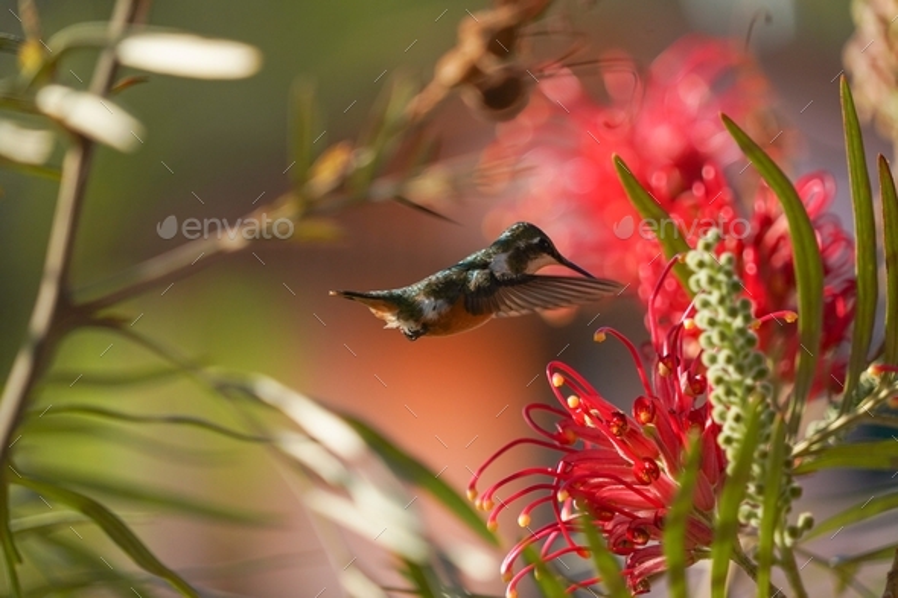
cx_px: 449
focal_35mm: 240
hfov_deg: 8.6
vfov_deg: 5.7
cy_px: 299
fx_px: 5985
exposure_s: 1/2500
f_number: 6.3
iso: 1250
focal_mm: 240
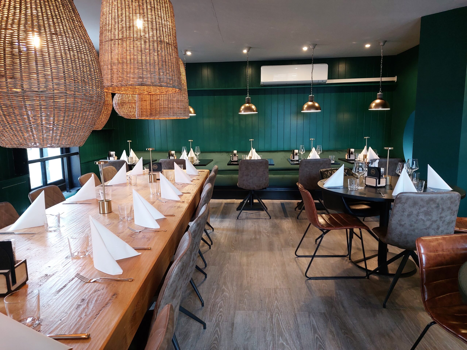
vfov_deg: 56.8
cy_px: 175
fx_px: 324
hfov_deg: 71.6
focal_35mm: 24
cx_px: 234
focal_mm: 5.23
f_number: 1.8
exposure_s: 1/33
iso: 320
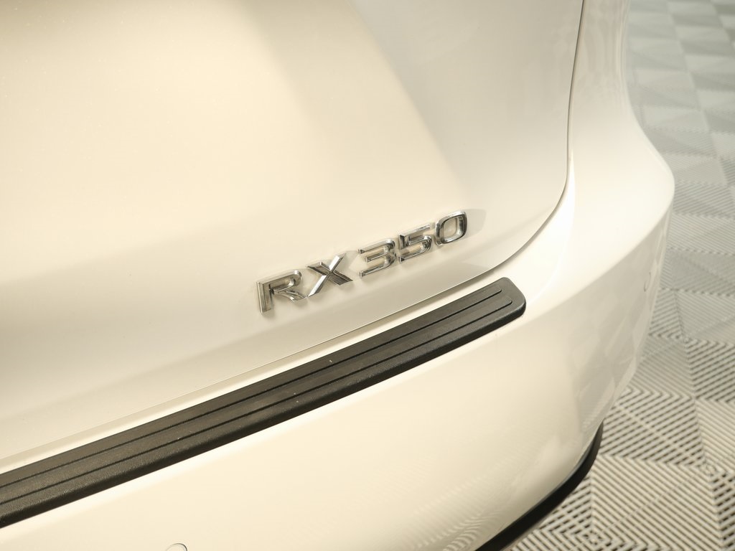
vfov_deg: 32.9
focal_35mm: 44
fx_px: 934
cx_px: 368
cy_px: 276
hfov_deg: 42.9
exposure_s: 1/200
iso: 250
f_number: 5
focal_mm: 22
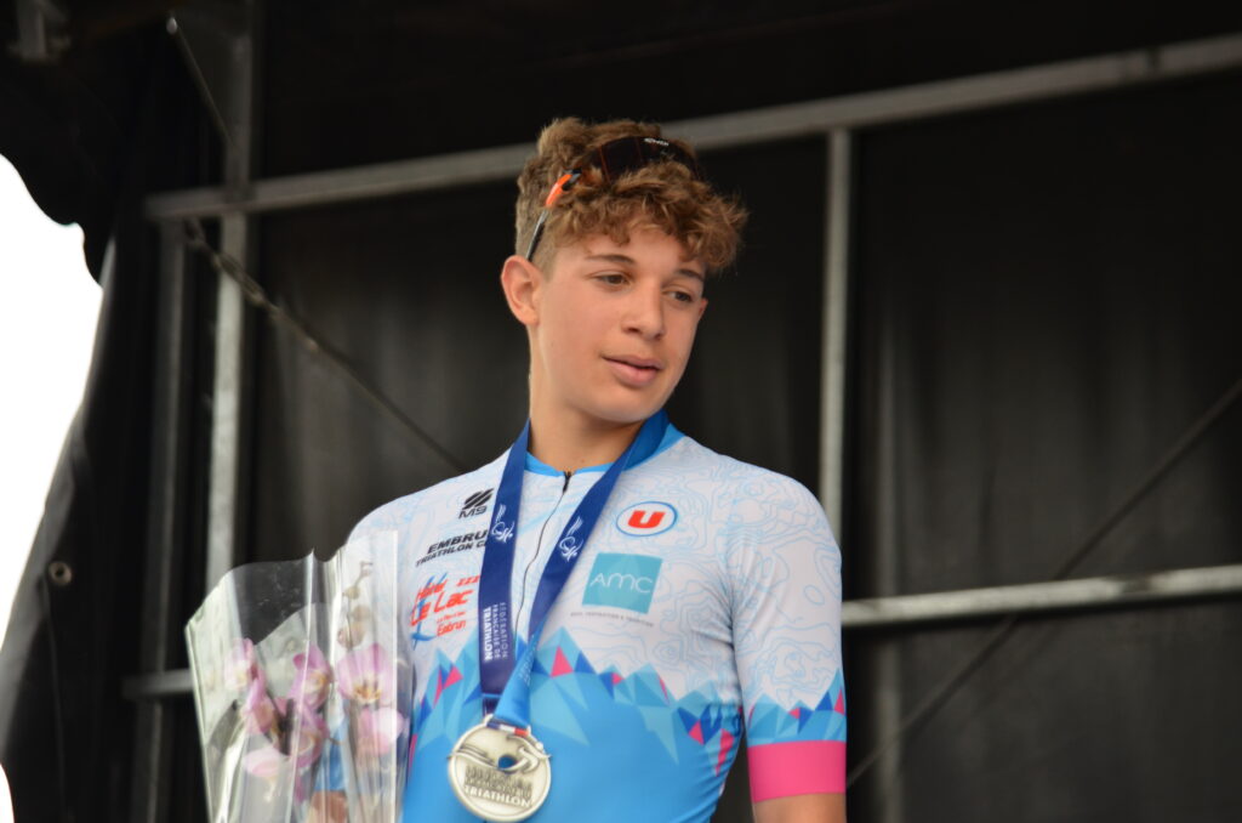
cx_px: 621
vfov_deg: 6.8
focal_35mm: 202
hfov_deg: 10.2
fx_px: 6971
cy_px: 412
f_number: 5.6
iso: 400
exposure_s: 1/500
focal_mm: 135
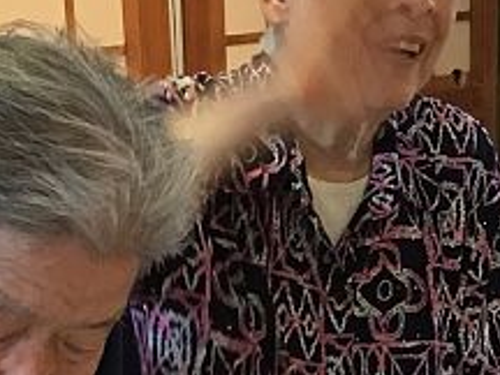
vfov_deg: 8.8
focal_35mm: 161
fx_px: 2326
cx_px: 308
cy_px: 718
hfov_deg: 12.3
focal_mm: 4.15
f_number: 2.2
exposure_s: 1/17
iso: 80
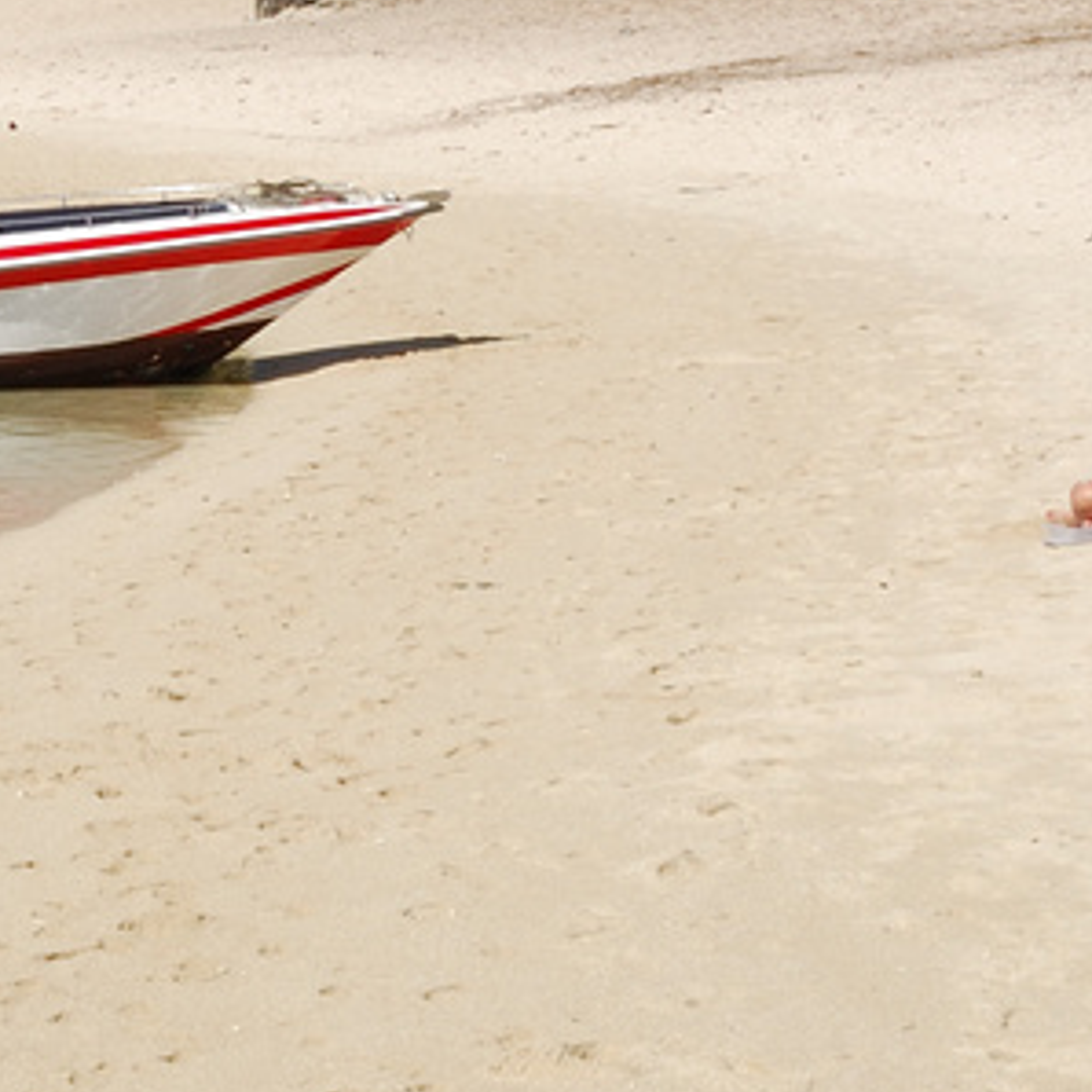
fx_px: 4925
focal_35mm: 138
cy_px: -161
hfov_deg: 11.9
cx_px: -724
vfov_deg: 12.4
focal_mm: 20
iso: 100
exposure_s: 1/200
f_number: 10
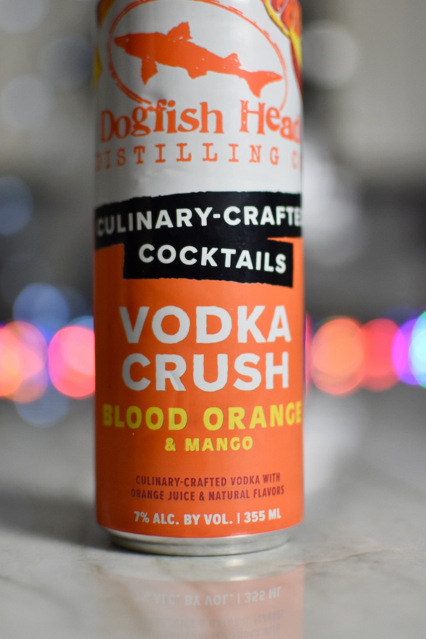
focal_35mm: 63
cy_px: 264
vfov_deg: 32.0
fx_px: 1111
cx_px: 205
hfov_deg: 21.7
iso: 1000
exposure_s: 1/200
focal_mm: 35
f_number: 2
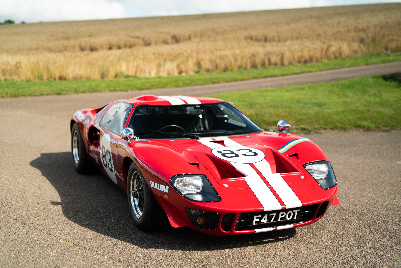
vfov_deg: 27.0
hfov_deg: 39.6
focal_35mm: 50
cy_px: 134
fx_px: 557
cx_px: 200
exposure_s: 1/3200
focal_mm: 50
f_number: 2.8
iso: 250
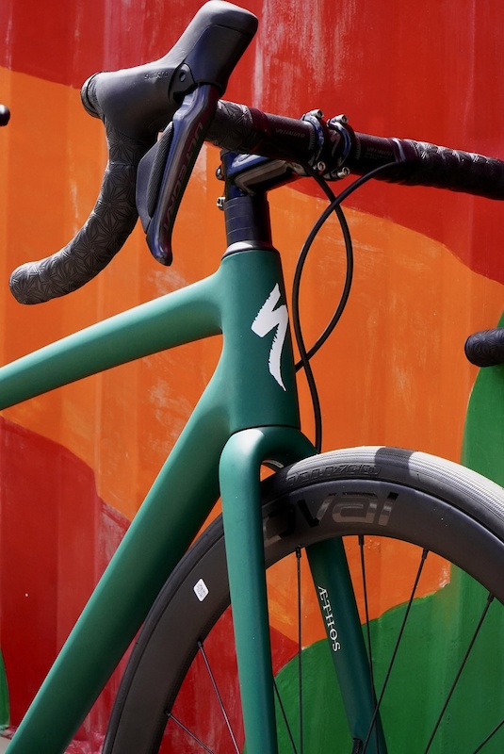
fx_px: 1718
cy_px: 377
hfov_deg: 16.7
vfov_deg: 24.7
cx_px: 252
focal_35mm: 82
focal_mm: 55
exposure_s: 1/800
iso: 3200
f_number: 14
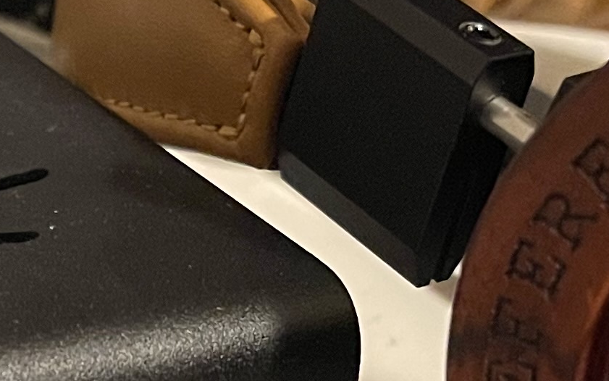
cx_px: 140
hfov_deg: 16.3
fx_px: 2108
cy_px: 288
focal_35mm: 127
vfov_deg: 10.3
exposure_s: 1/34
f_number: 1.6
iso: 640
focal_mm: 5.1
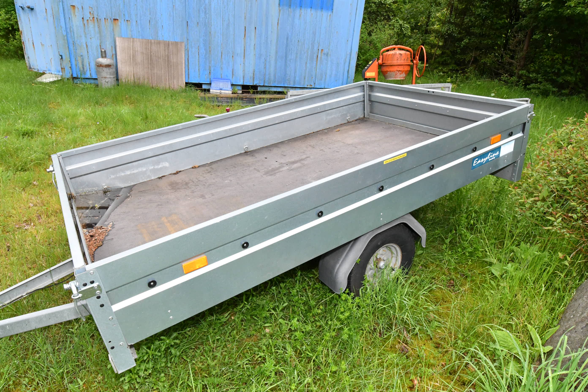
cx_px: 294
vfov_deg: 56.1
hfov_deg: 77.3
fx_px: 367
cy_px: 196
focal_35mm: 22
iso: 4000
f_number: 16
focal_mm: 15
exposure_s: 1/250
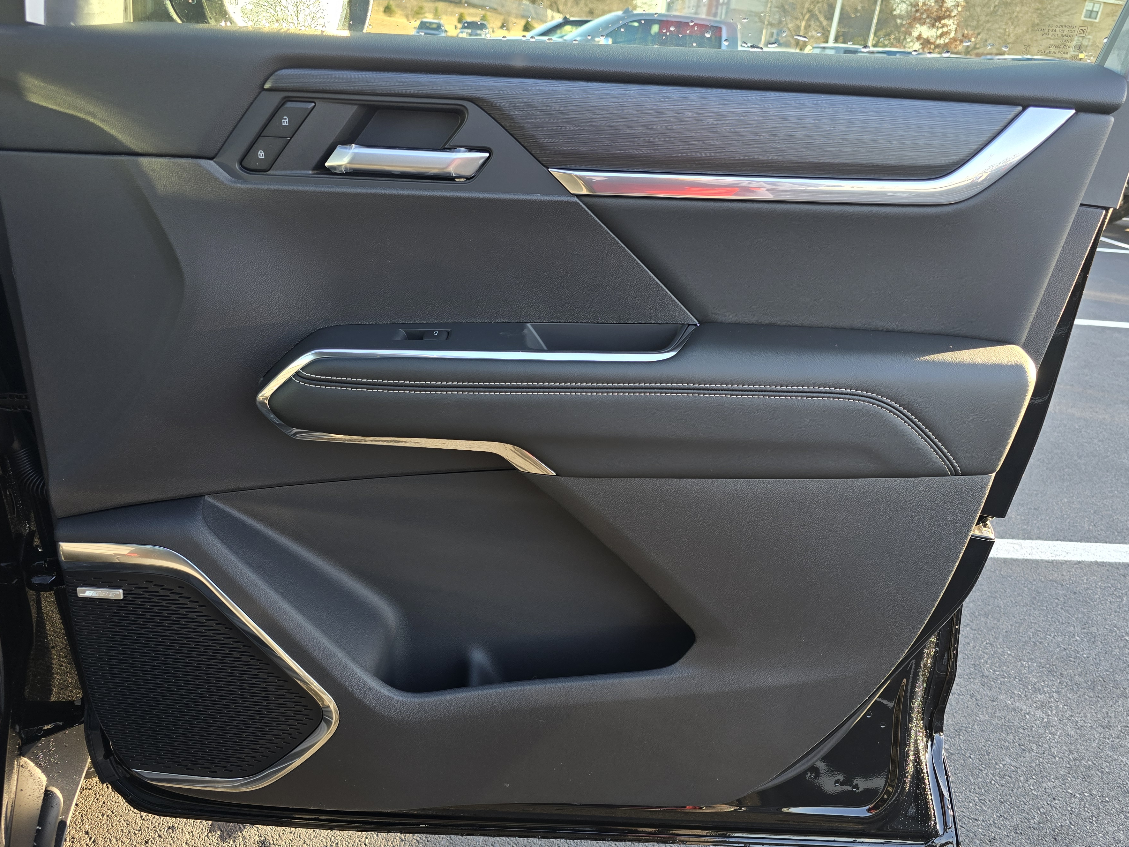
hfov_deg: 67.3
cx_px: 584
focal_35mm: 26
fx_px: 848
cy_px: 422
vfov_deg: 53.1
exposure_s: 1/180
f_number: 1.7
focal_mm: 6.3
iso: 50
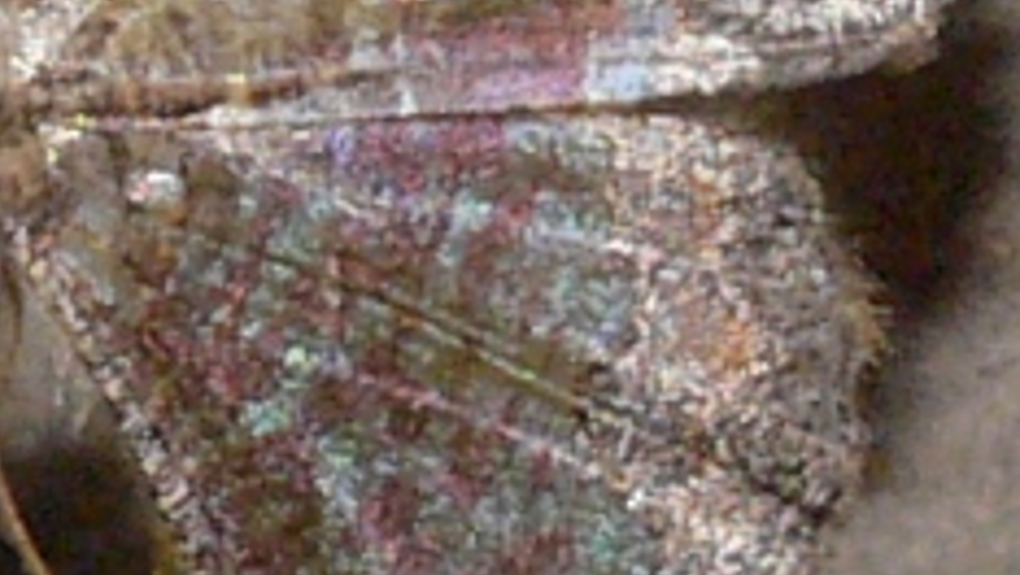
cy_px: 26
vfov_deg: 9.4
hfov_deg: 16.2
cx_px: -148
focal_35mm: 128
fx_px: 3464
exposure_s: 1/30
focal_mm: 9
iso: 100
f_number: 4
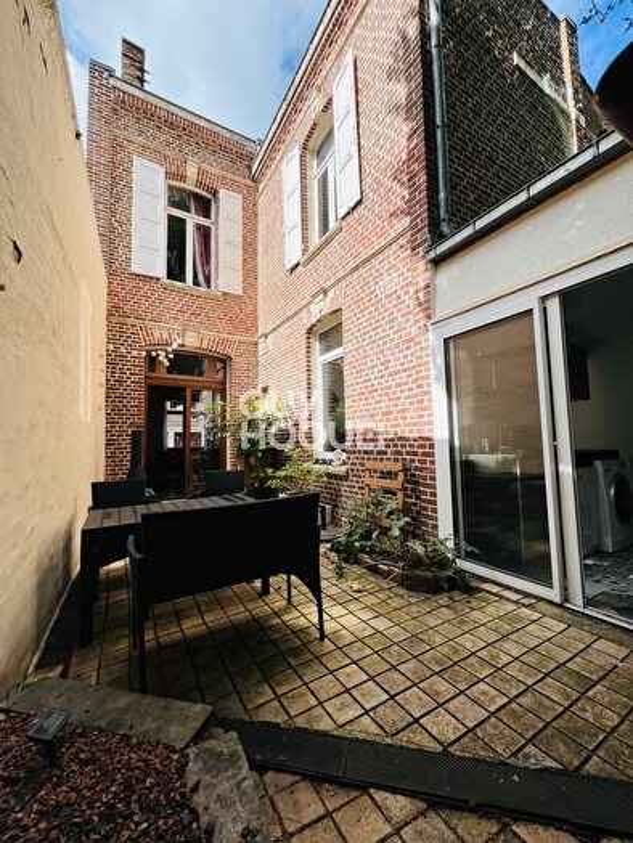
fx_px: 317
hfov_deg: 89.9
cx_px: 316
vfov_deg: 106.2
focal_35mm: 13
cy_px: 422
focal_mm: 1.57
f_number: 1.8
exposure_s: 1/1357
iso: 32
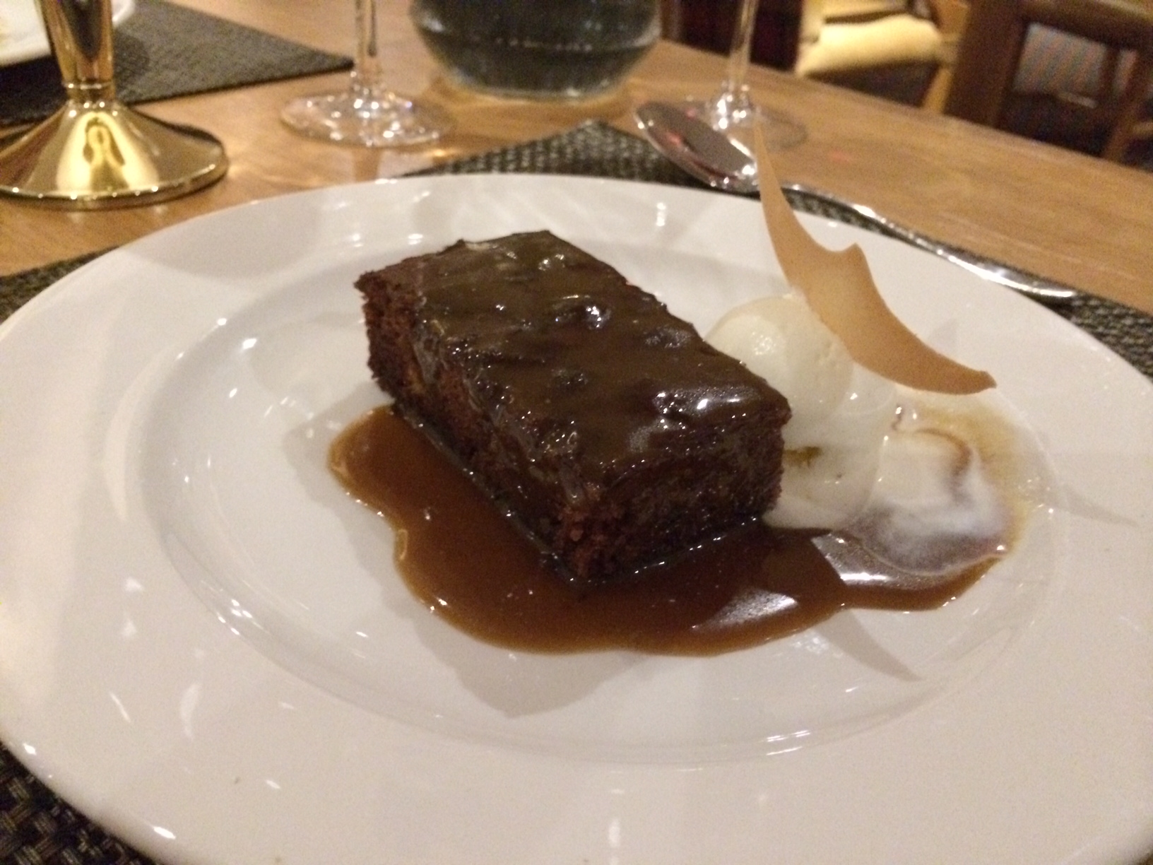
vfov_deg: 46.8
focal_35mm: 30
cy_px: 432
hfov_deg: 60.0
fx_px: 999
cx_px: 576
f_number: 2.2
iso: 1600
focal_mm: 4.12
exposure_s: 1/15
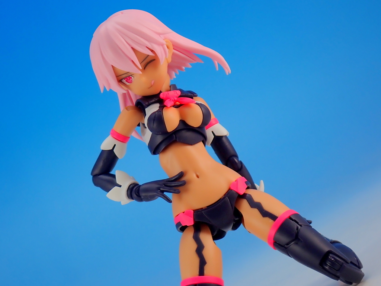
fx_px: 1101
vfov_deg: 14.8
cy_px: 143
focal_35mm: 100
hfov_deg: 19.6
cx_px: 190
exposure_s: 1/20
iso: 100
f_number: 4.9
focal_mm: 18
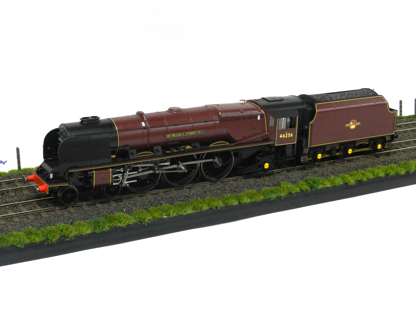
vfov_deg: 24.4
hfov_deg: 32.2
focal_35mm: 60
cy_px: 156
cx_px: 208
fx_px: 721
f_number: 4.6
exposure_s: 1/25
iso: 400
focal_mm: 10.7
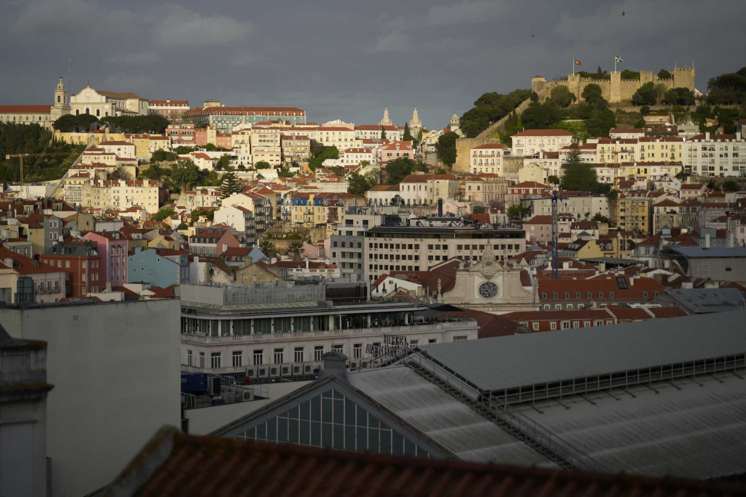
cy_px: 248
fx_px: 1761
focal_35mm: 85
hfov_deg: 23.9
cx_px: 373
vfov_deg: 16.1
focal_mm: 85
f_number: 1.4
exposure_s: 1/10000
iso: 125
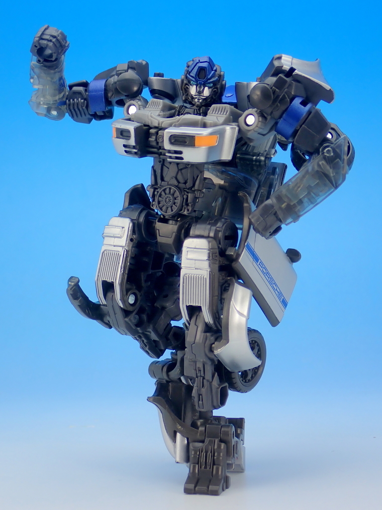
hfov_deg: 19.1
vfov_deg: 25.3
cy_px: 255
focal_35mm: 77
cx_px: 191
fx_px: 1133
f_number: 4.1
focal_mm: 13.65
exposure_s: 1/15
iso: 100
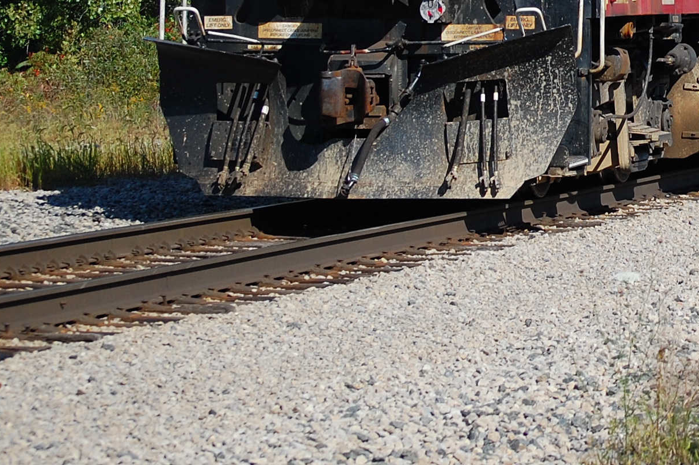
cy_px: -87
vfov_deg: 6.7
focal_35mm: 204
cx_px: 738
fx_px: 3962
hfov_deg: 10.0
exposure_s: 1/1250
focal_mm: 55
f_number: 4.5
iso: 200
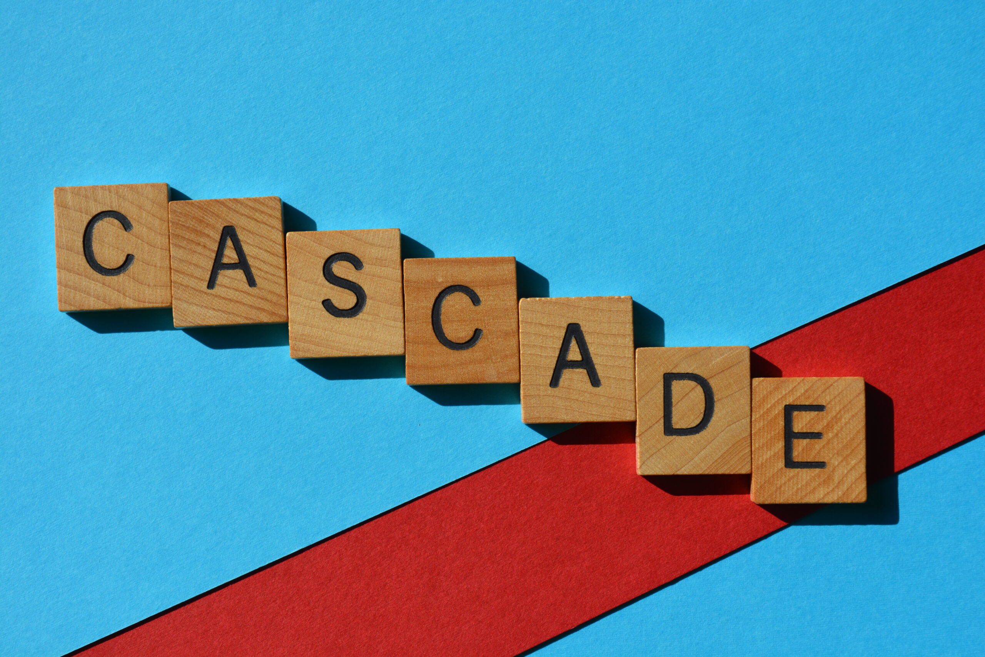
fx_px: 2257
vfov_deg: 16.6
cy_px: 328
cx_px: 492
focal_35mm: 82
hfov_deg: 24.6
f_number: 8
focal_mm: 55
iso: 100
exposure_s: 1/250
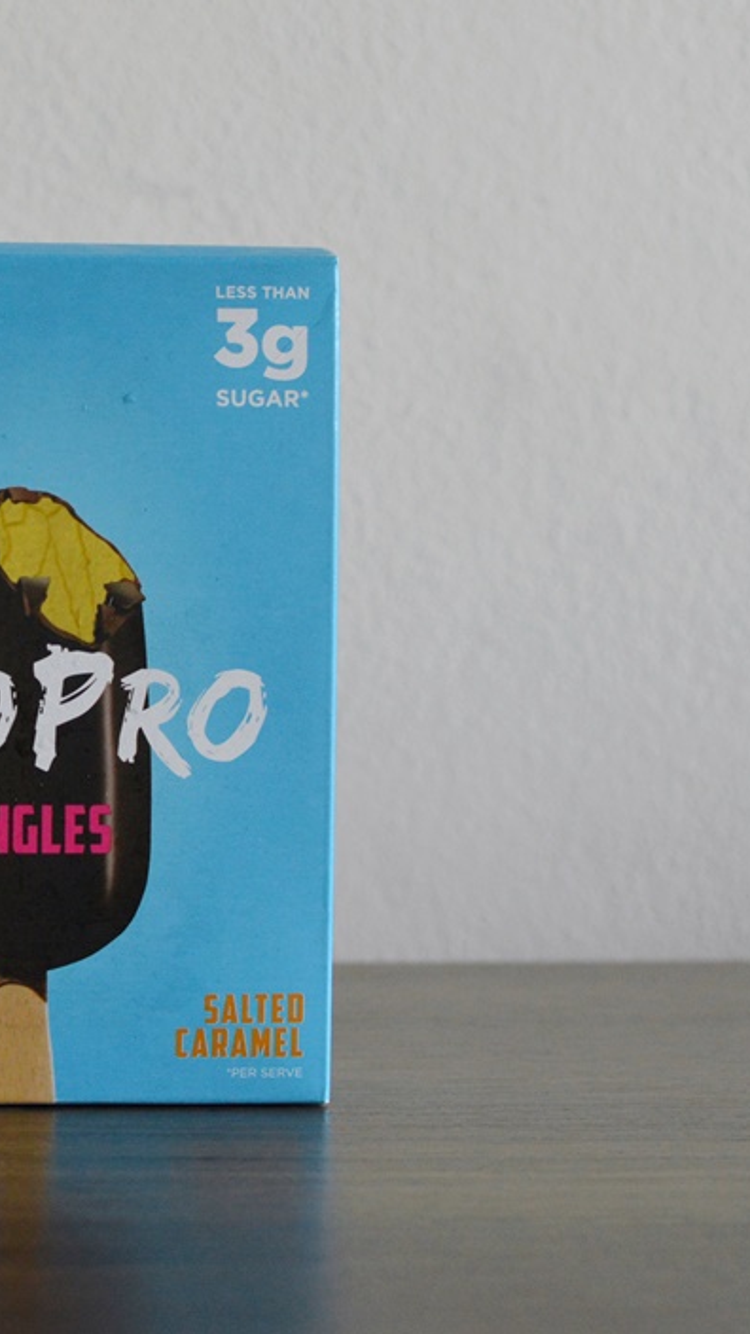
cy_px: 652
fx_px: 3320
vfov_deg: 22.7
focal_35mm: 94
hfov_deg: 12.4
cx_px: -296
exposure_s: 1/160
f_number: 3.5
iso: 800
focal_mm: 35
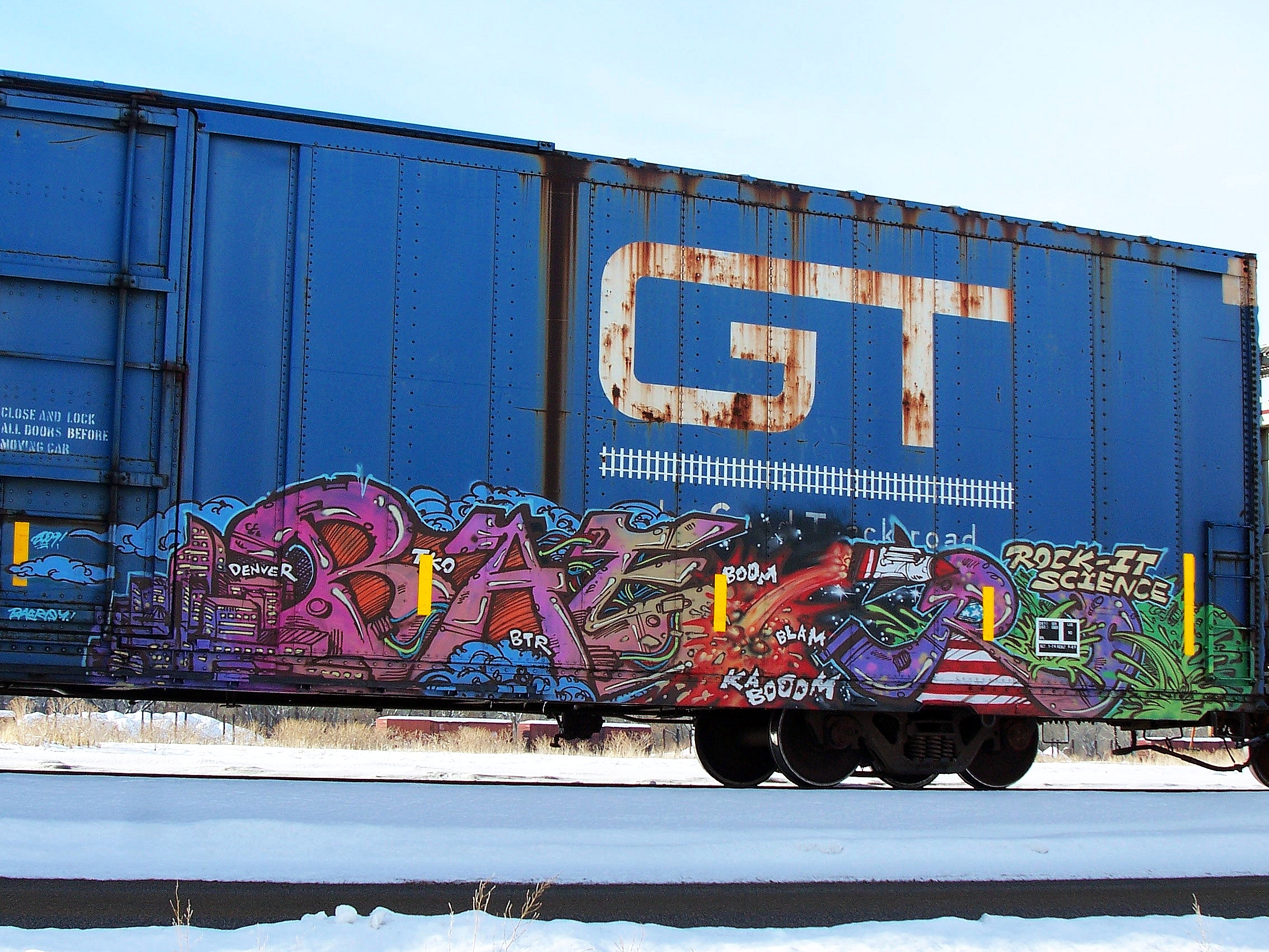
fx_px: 2236
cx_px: 636
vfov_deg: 24.0
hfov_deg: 31.7
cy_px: 480
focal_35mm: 61
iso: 80
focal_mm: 10.3
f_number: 4
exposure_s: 1/500
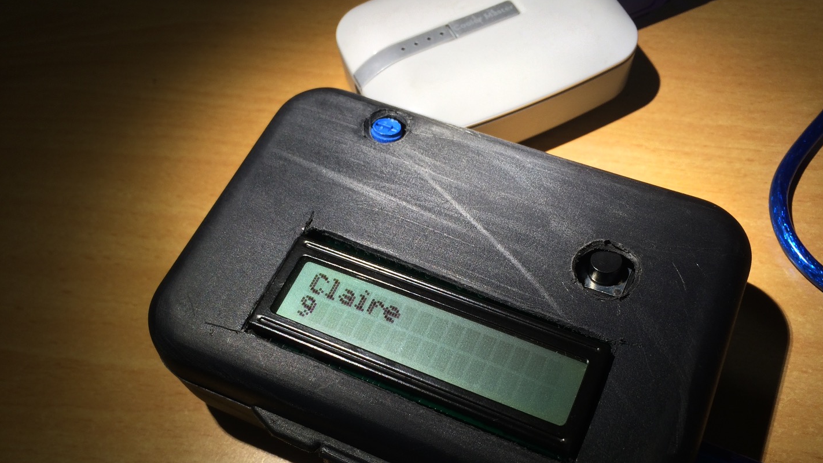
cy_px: 310
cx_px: 414
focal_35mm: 32
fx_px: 698
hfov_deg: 61.0
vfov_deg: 36.3
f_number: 2.2
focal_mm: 4.15
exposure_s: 1/50
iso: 40
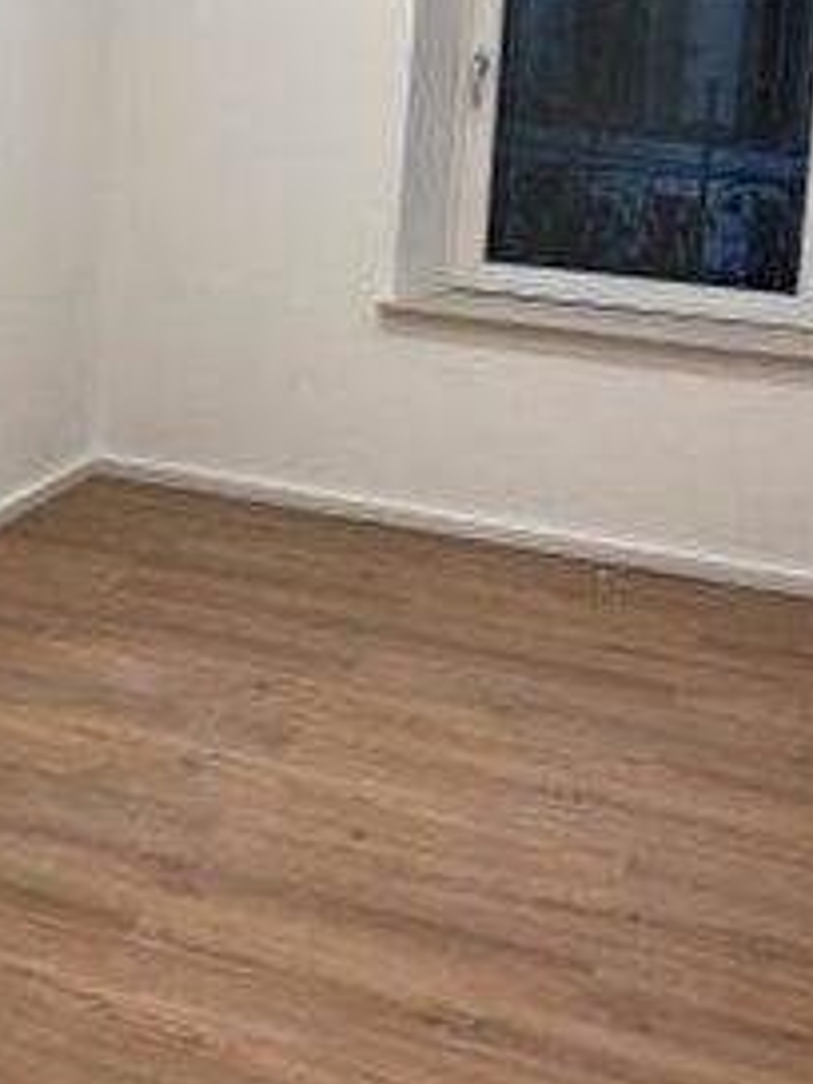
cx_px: 175
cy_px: 193
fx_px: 1691
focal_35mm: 54
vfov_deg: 34.3
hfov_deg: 26.6
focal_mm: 4
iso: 32
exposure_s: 1/33
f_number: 1.8
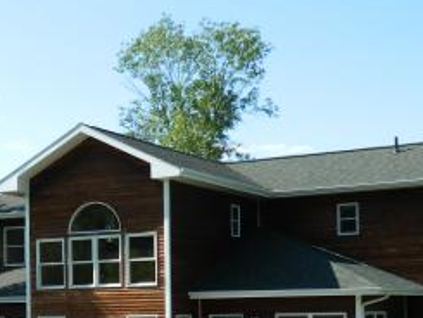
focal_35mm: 83
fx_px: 1015
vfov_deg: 17.4
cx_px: 54
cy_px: 313
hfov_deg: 23.0
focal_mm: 6.2
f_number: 3.3
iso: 80
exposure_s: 1/500
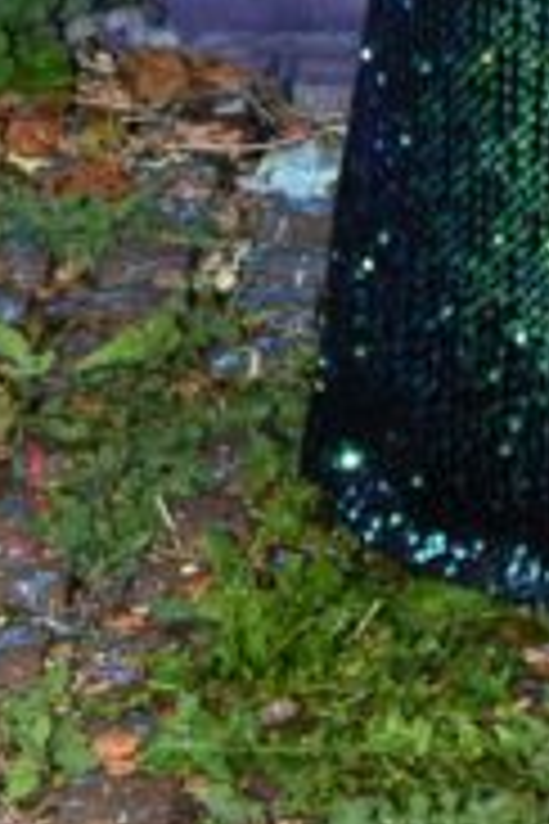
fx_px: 4872
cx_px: 722
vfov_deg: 8.8
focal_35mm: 213
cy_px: -1157
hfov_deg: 6.4
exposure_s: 1/400
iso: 800
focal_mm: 38
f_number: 4.5
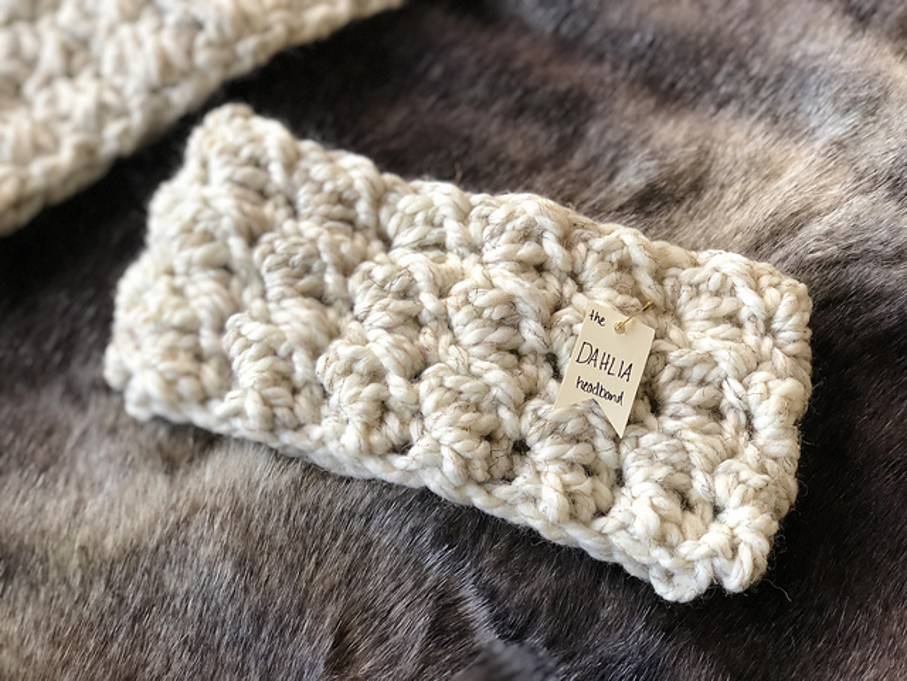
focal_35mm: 52
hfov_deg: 36.8
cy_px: 340
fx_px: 1362
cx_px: 454
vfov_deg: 28.0
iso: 100
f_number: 2.4
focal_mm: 6
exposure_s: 1/40
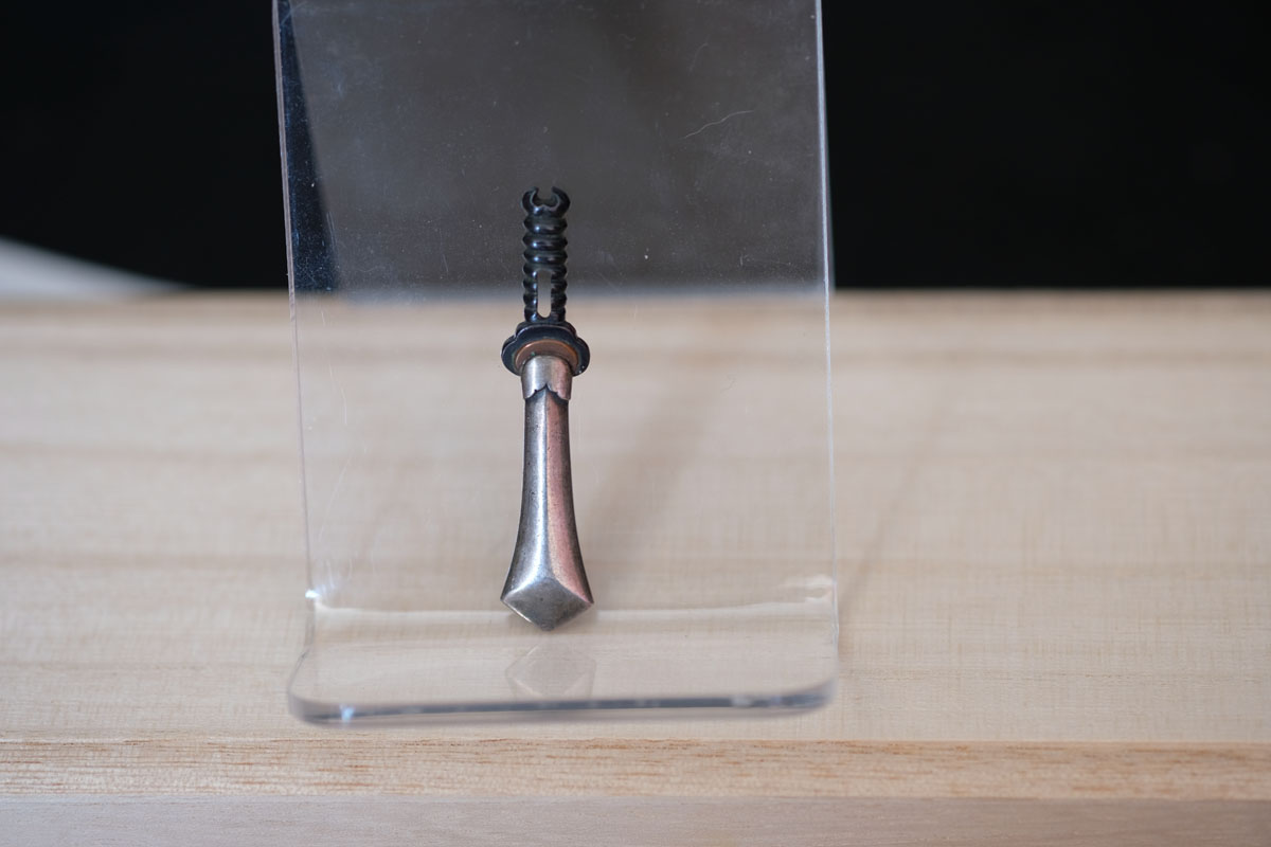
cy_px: 424
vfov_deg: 15.2
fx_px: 3177
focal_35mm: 90
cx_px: 636
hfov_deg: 22.6
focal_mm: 60
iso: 200
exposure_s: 1/15
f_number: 2.8
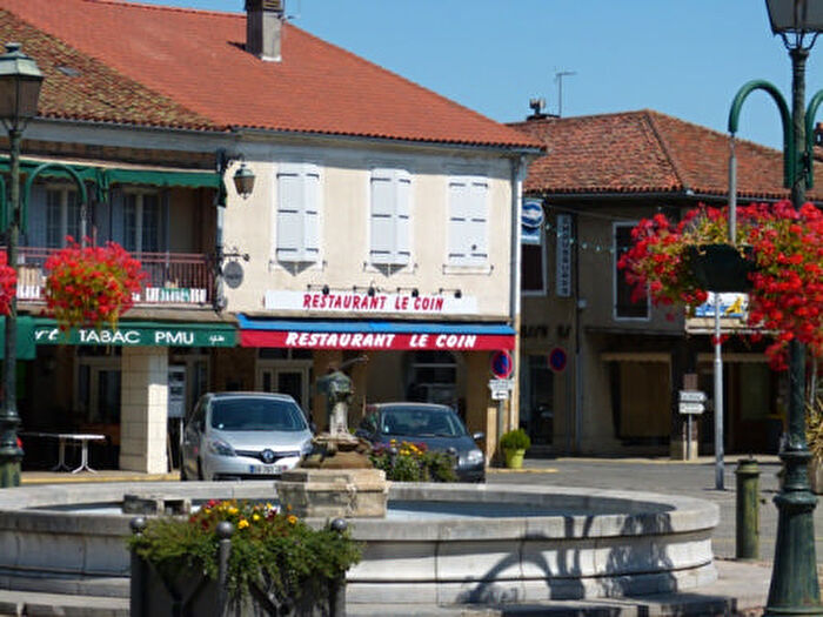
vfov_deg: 13.3
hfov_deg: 17.7
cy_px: 308
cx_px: 412
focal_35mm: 111
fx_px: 2639
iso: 100
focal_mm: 20.1
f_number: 4
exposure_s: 1/1300
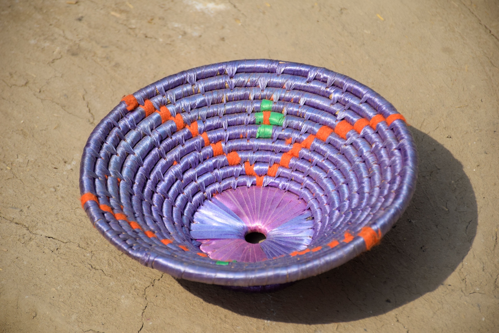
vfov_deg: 6.5
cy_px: 166
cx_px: 250
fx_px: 2911
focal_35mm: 210
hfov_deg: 9.8
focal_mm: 140
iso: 200
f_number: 6.3
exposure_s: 1/640
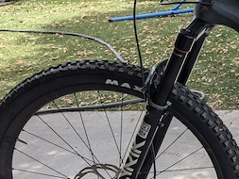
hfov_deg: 21.5
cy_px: 82
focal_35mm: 76
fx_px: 525
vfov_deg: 19.4
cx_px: 359
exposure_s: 1/148
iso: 17
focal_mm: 6.9
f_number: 1.68
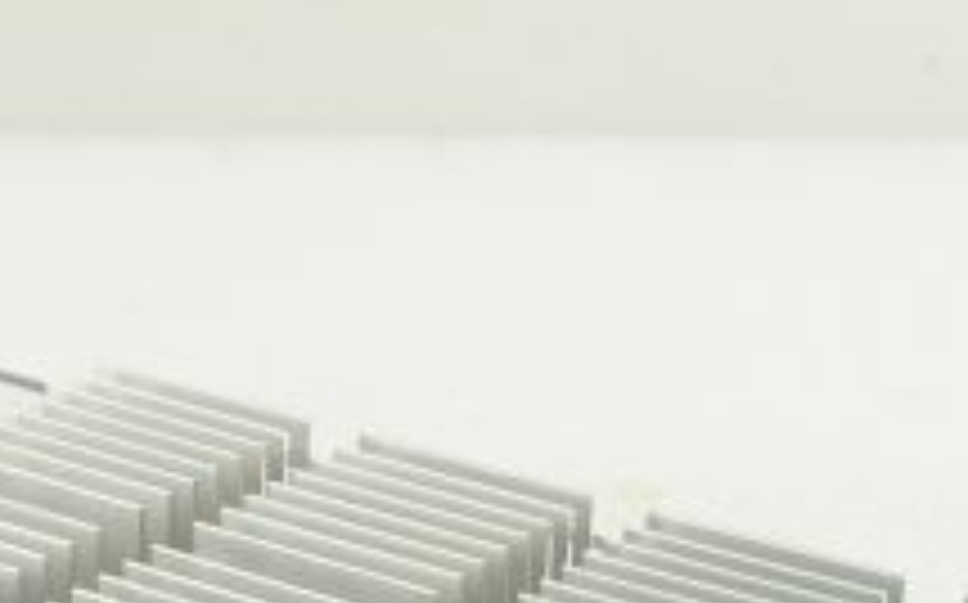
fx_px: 3743
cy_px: 853
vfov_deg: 9.0
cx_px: 320
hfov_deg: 14.7
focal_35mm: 142
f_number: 11
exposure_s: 1/125
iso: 1600
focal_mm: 50
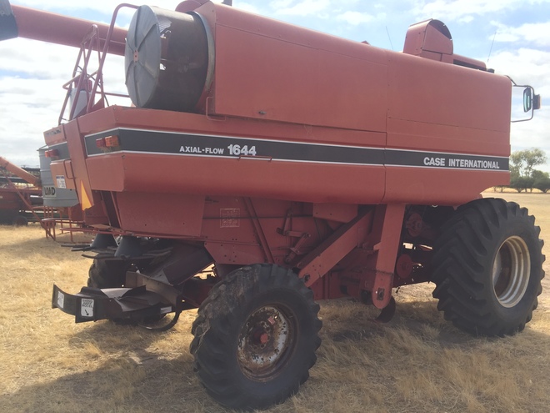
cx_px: 275
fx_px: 461
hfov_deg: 61.7
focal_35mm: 29
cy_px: 206
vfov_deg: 48.2
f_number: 2.2
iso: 32
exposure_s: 1/1199
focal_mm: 4.15
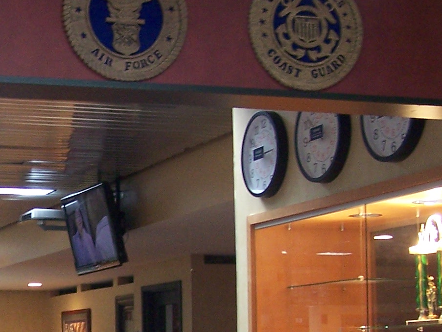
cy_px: 320
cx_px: -16
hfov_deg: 19.6
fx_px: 1238
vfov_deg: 15.0
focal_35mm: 97
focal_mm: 6.3
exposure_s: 1/8
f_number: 2.8
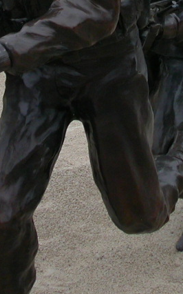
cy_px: -28
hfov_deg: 10.8
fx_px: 966
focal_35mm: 121
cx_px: 126
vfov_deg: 16.7
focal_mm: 7.85
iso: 100
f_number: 3.3
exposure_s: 1/1266
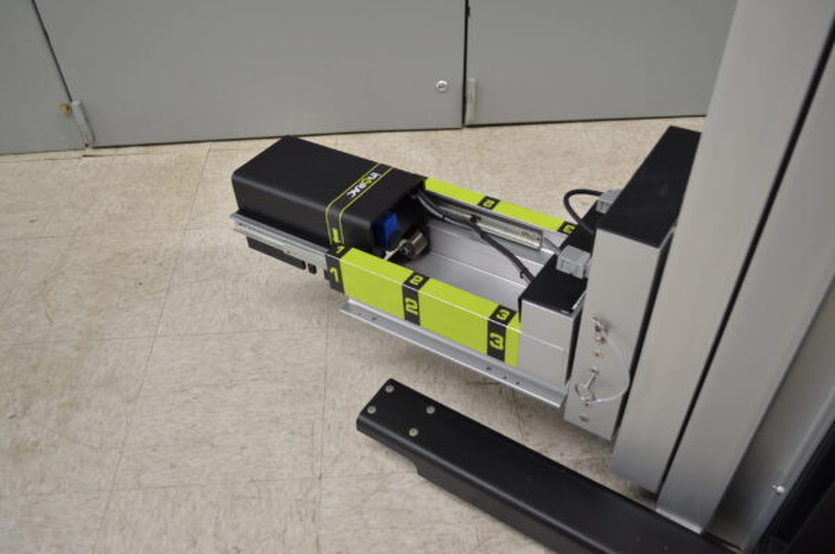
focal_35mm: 30
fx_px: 695
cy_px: 277
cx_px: 418
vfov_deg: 43.5
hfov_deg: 62.0
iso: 400
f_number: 4
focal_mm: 20
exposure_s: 1/60
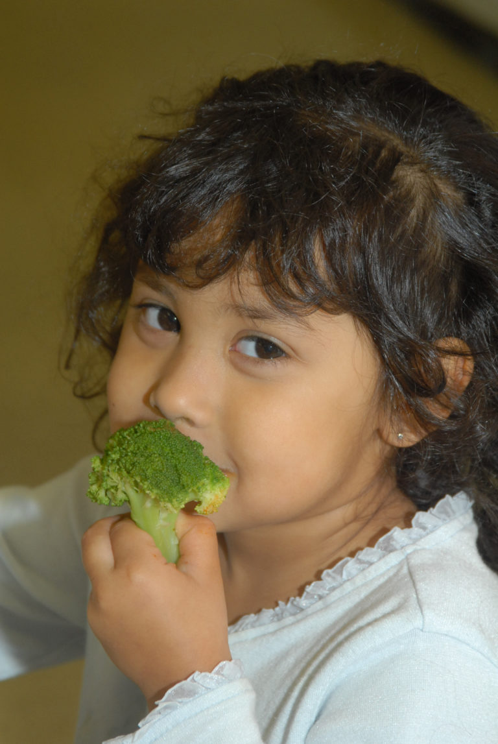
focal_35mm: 128
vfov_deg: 16.1
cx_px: 249
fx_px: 2637
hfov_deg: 10.8
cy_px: 372
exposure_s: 1/60
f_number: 5.6
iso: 400
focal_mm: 85
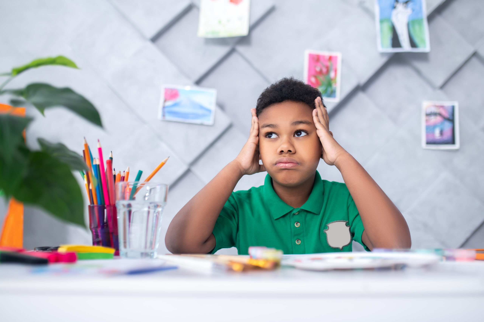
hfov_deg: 54.5
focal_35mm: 35
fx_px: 470
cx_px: 242
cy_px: 161
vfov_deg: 37.8
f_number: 2
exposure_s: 1/160
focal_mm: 35
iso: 400
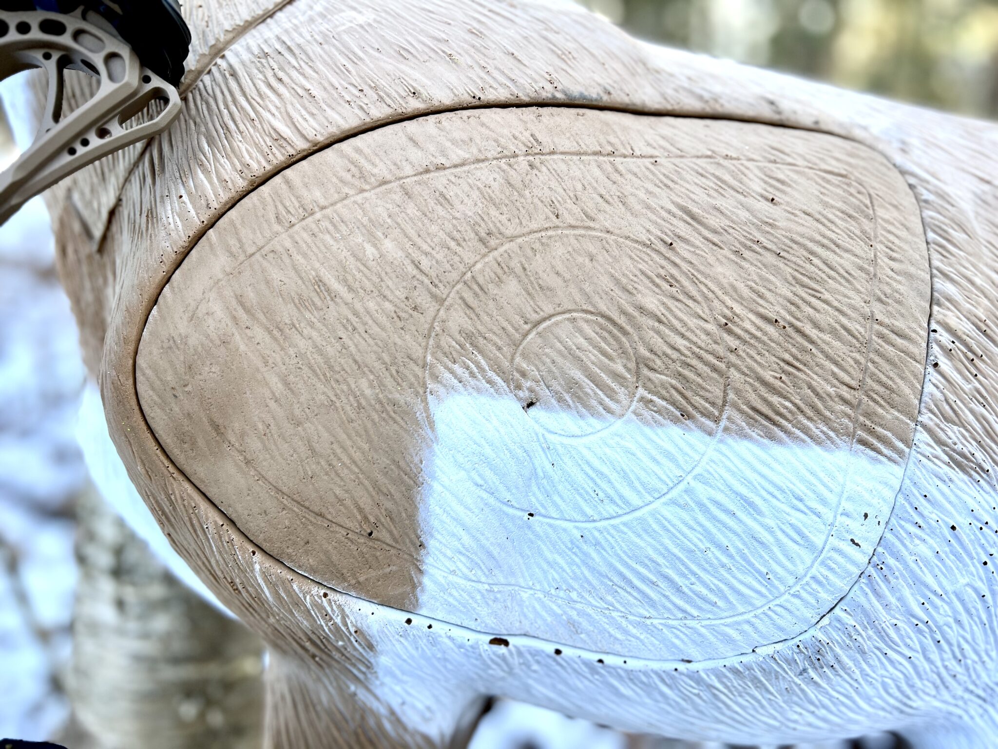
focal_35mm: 26
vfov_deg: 53.1
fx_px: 750
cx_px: 499
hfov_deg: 67.3
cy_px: 374
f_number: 1.5
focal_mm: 5.7
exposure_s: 1/216
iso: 40
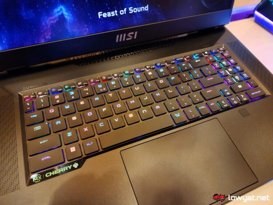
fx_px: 181
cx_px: 136
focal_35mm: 23
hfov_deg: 73.9
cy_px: 102
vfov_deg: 58.9
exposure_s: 1/40
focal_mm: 6.4
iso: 320
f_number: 1.8
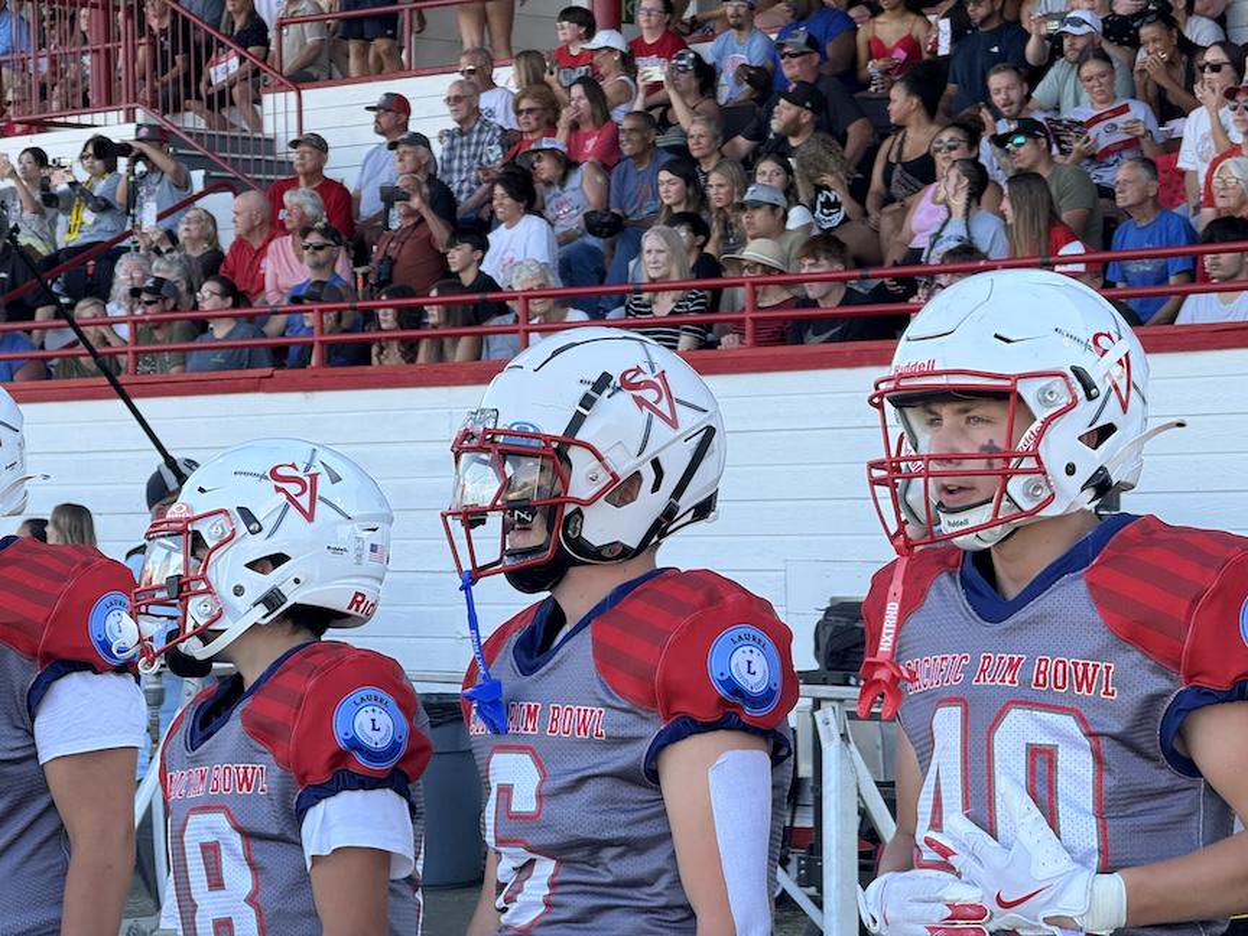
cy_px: 468
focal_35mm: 120
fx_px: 4326
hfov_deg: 16.4
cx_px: 624
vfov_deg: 12.3
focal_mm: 15.66
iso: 50
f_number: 2.8
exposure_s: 1/311
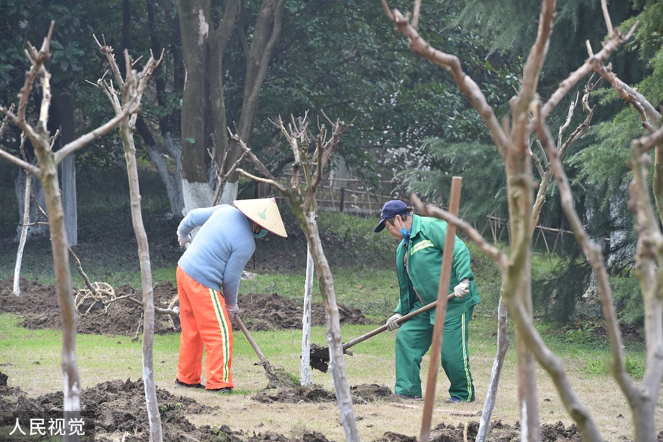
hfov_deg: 10.3
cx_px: 332
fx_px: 3682
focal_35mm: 200
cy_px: 221
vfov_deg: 6.9
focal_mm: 200
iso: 2500
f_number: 11
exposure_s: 1/200
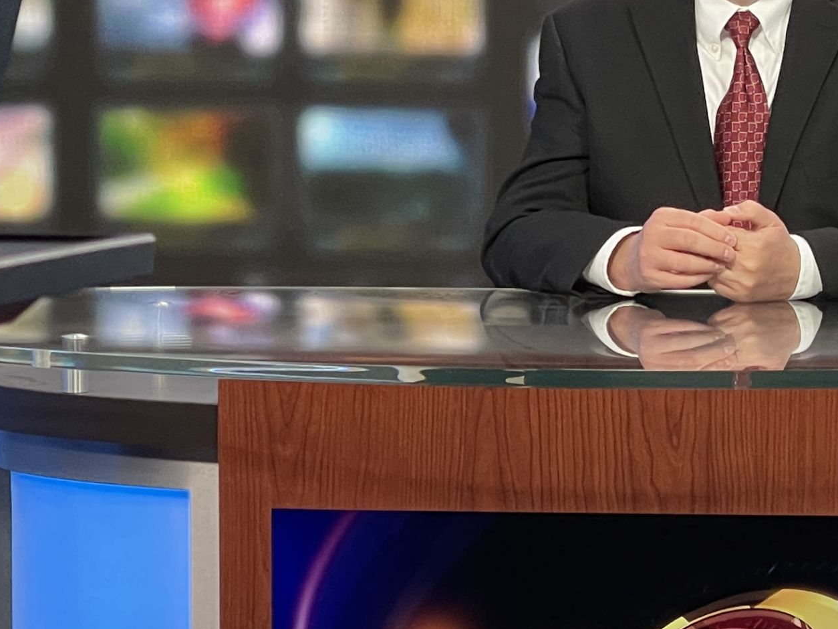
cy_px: 347
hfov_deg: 10.0
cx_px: 827
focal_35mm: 196
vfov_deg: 7.6
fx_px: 4744
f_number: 2.2
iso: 125
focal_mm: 7.5
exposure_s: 1/121
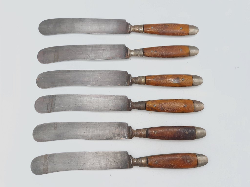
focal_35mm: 26
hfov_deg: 67.3
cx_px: 125
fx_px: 188
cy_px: 94
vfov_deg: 53.1
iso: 400
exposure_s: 1/4000
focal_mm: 5.4
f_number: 1.8
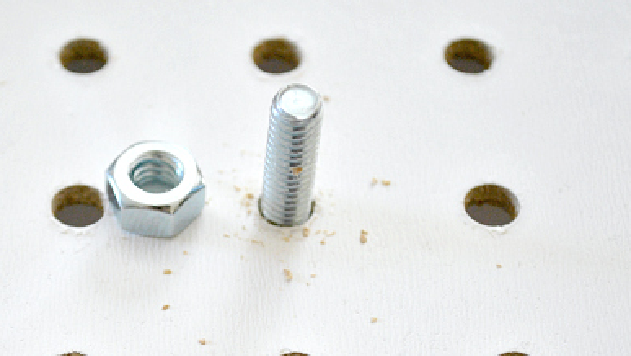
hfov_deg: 20.4
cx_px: 166
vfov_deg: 11.6
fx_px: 1741
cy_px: 324
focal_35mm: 104
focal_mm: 40
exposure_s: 1/60
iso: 400
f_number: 5.3
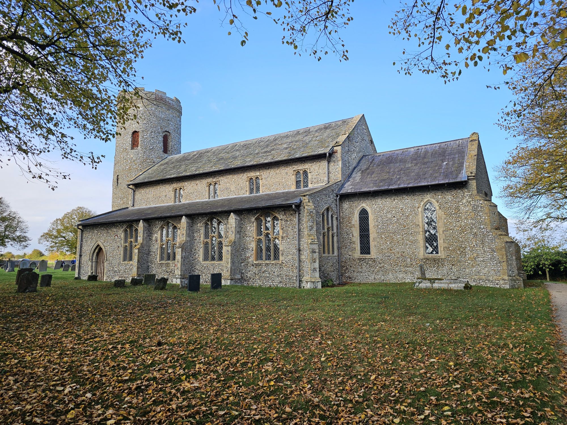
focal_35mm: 23
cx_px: 284
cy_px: 212
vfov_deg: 58.9
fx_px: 377
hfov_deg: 73.9
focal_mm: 6.3
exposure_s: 1/288
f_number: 1.7
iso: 10
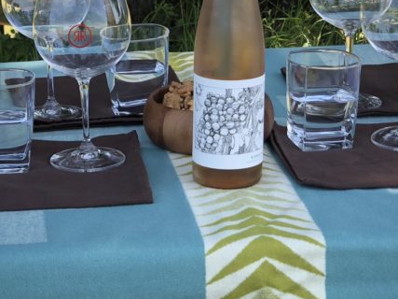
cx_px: 154
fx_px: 1494
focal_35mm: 130
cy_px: 33
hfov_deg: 15.2
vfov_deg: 11.3
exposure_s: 1/142
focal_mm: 6
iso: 16
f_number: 2.4
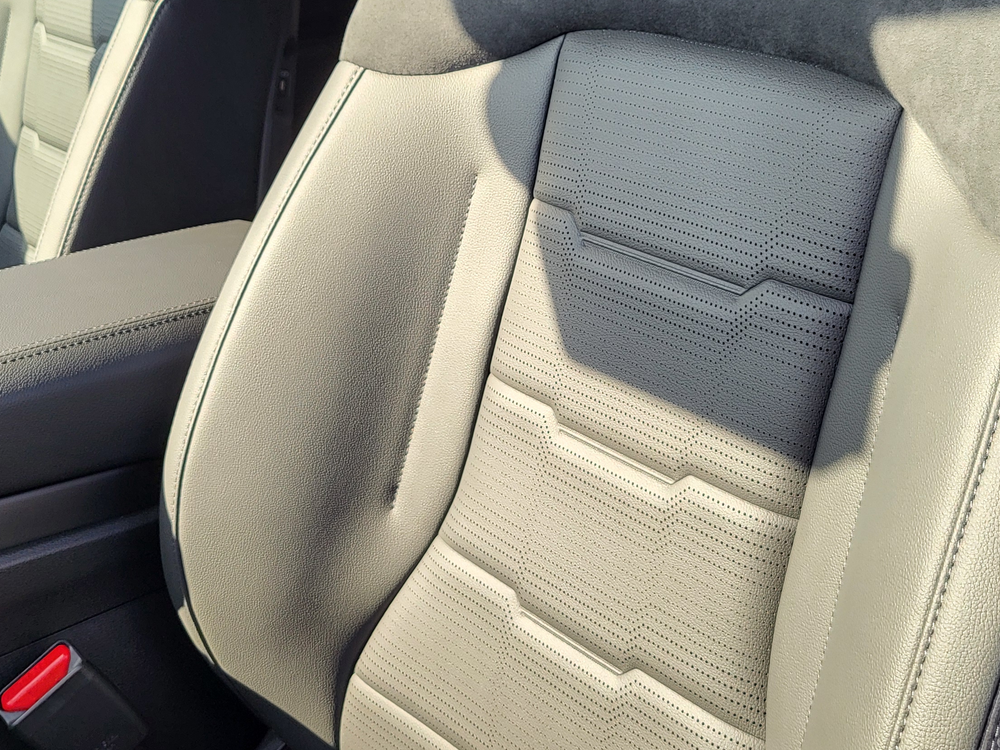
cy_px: 202
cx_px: 586
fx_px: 1358
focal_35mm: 47
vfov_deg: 30.4
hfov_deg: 40.3
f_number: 1.8
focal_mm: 5.4
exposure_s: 1/232
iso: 40
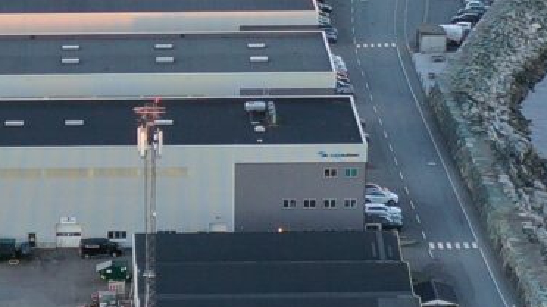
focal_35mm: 202
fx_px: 2929
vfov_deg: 6.0
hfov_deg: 10.6
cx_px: 21
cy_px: 265
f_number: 3.5
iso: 100
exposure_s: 1/50
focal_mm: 10.26
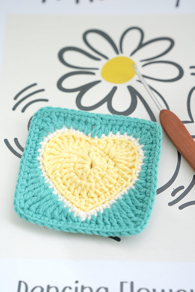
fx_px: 568
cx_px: 98
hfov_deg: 19.5
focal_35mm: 70
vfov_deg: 28.8
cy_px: 146
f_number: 5
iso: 3200
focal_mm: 70
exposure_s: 1/250
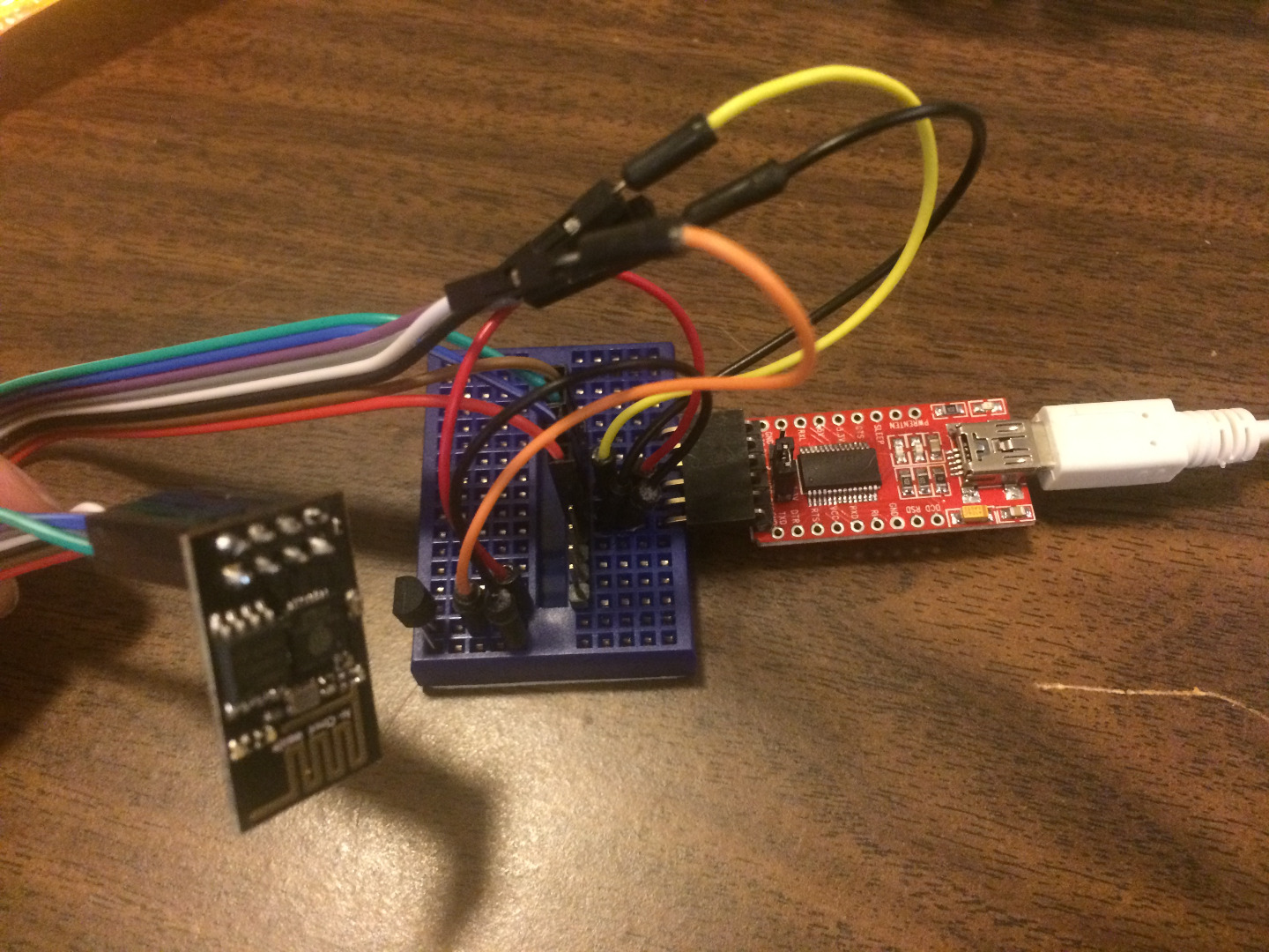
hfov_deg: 61.7
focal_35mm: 29
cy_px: 476
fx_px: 1063
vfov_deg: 48.2
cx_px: 634
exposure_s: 1/15
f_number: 2.2
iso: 320
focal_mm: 4.15
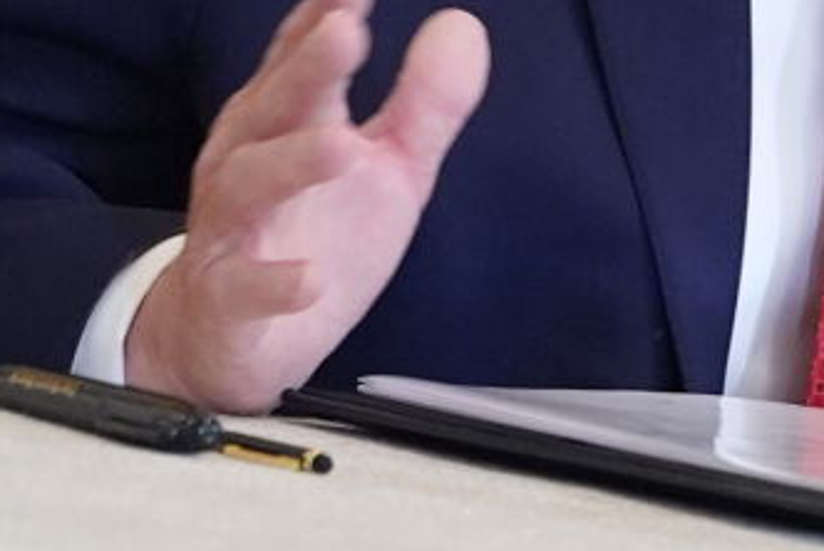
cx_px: 1859
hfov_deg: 2.6
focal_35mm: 796
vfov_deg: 1.7
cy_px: 68
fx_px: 18235
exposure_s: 1/160
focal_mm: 100
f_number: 2.2
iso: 2000
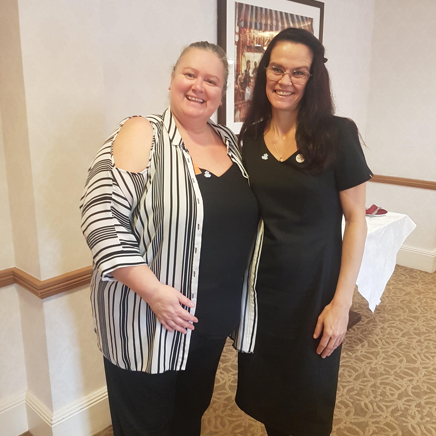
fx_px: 442
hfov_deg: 52.5
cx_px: 219
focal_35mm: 31
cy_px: 193
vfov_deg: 52.4
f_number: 1.7
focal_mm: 4.2
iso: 200
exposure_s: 1/25
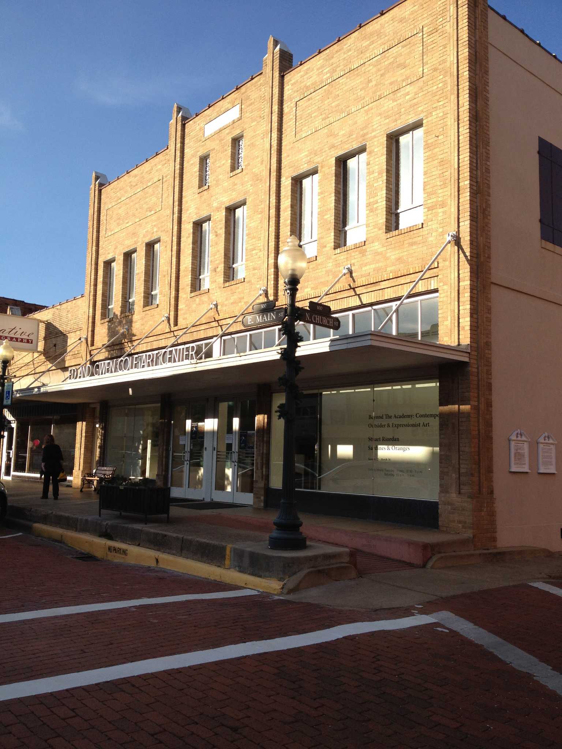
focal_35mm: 35
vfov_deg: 52.6
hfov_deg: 40.7
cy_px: 374
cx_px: 281
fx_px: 758
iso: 64
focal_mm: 4.28
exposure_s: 1/935
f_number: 2.4
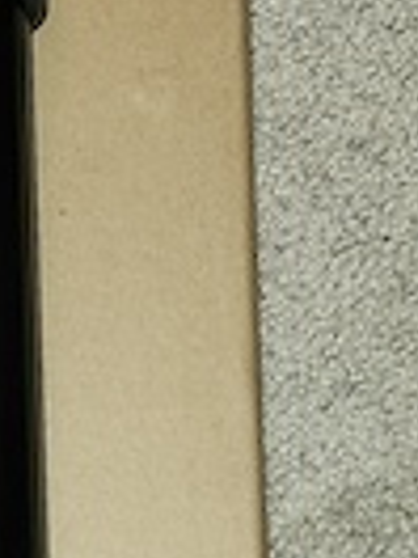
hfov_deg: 10.4
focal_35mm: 139
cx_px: -177
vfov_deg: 13.5
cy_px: 790
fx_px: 2238
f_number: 1.8
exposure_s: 1/34
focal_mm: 5.4
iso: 80
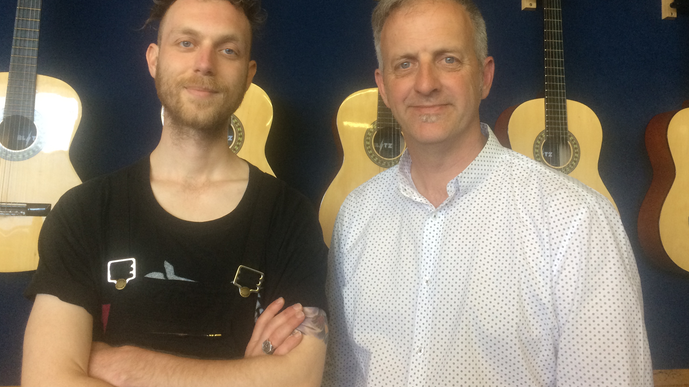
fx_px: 639
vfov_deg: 33.4
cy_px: 124
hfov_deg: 56.6
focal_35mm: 35
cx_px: 340
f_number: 2.2
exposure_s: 1/33
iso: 80
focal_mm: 4.15
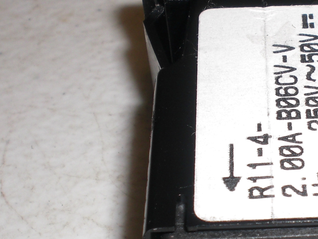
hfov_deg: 19.2
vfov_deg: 14.8
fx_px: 910
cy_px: 216
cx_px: 324
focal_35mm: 99
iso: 64
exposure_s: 1/60
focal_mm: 6.3
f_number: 5.6
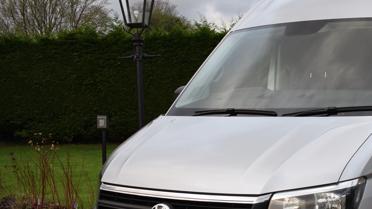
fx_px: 612
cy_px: 147
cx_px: 347
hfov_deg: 31.9
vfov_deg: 19.3
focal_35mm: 62
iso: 400
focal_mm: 20
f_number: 5.6
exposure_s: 1/125
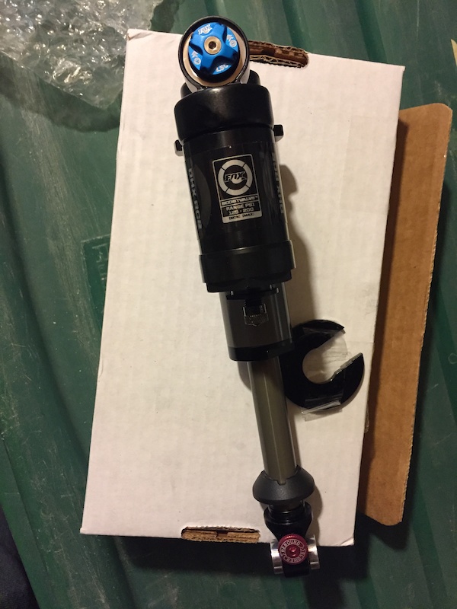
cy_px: 304
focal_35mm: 29
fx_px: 510
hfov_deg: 48.2
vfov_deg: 61.7
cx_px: 228
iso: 250
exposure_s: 1/30
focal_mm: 4.15
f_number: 2.2
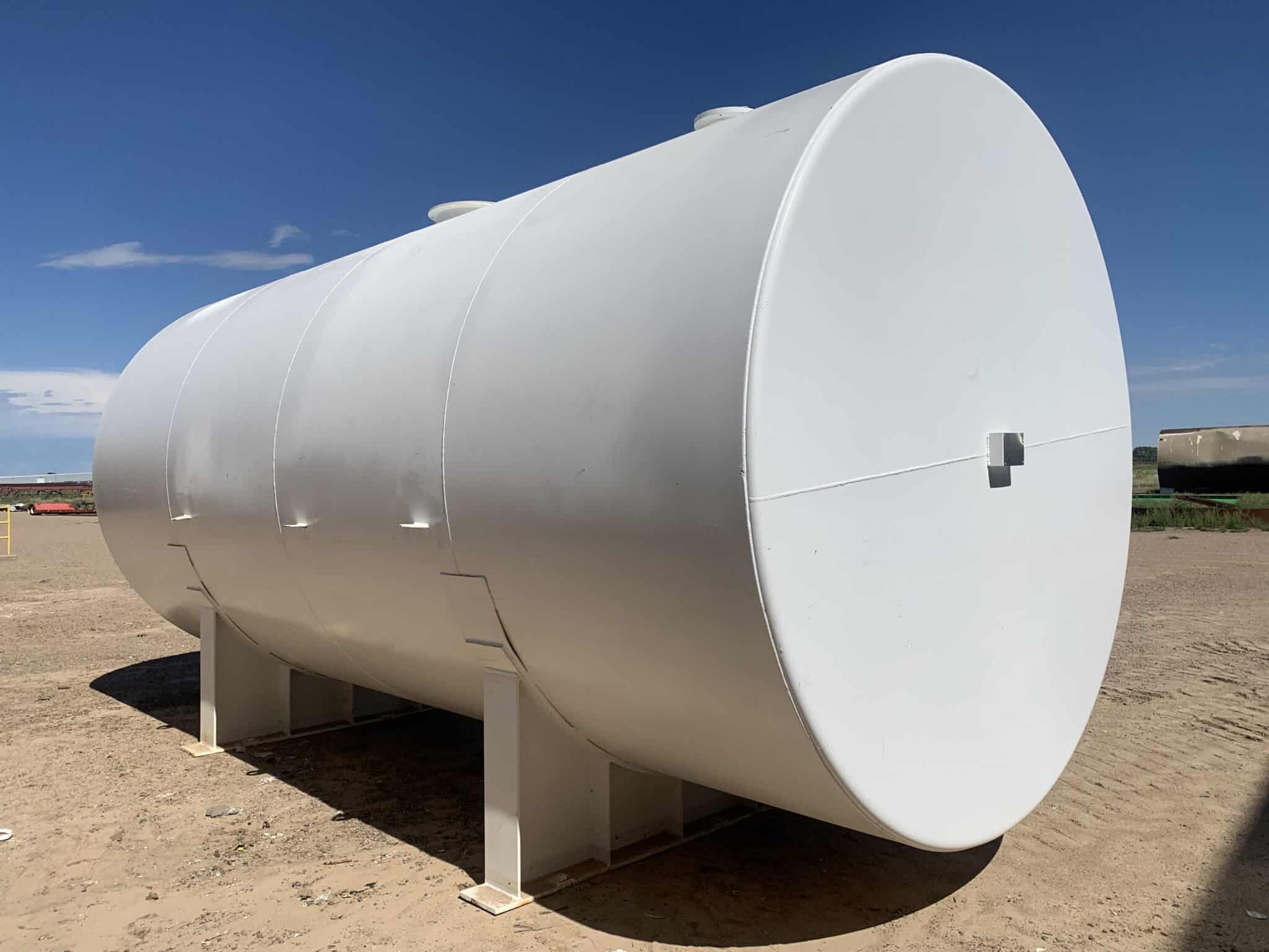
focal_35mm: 26
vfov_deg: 53.1
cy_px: 476
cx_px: 634
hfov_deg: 67.3
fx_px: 953
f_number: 1.8
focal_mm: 4.25
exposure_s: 1/6897
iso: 25
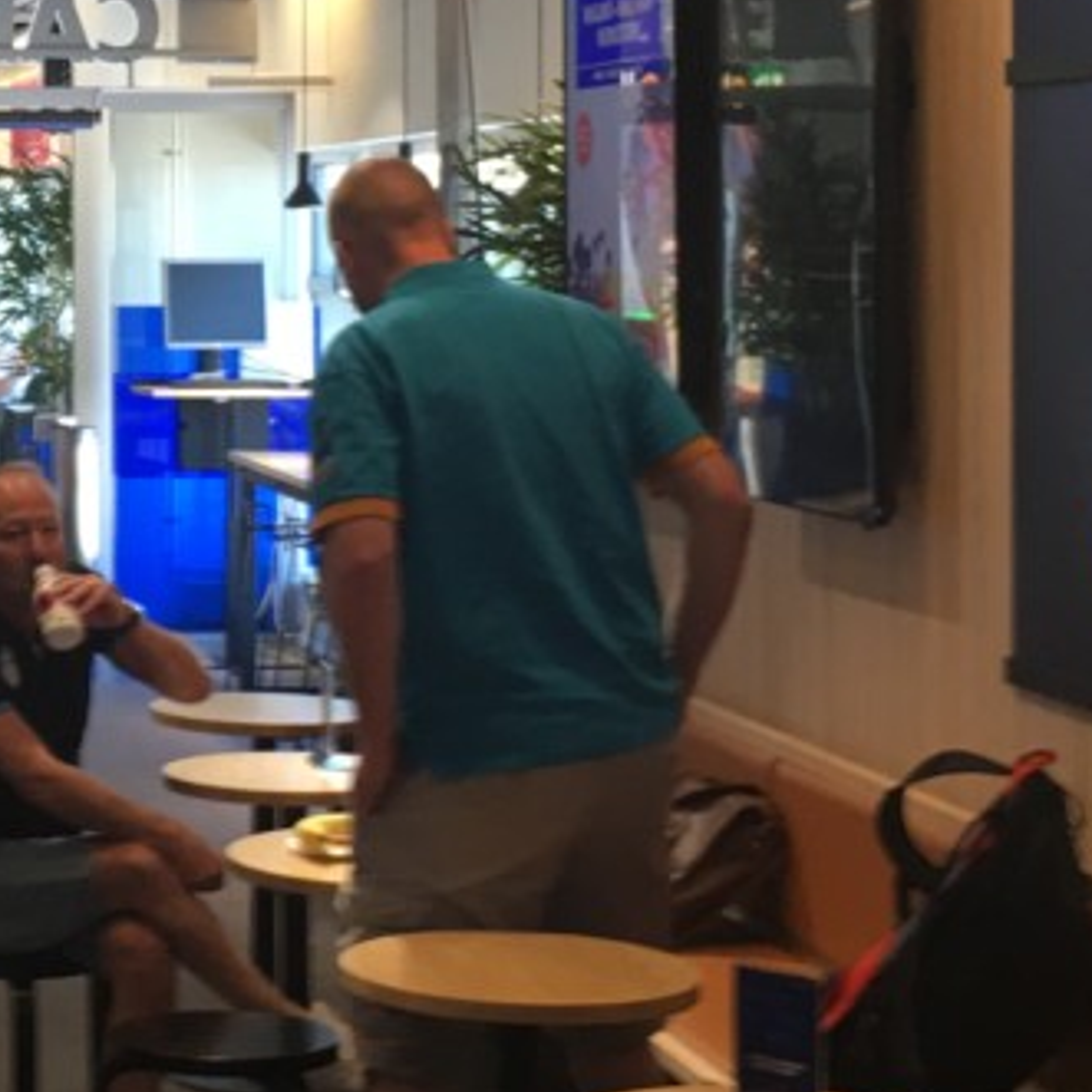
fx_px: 3319
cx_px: -175
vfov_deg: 18.6
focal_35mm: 93
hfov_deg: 17.9
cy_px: 274
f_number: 2.2
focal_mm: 4.15
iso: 32
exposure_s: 1/33
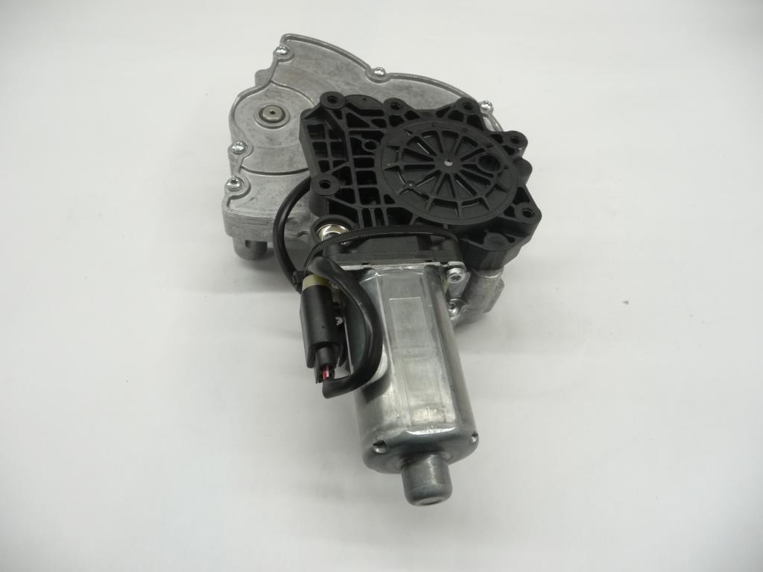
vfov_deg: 49.7
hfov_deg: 63.4
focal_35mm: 28
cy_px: 286
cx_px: 382
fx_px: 617
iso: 200
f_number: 3.3
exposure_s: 1/30
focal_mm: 4.7
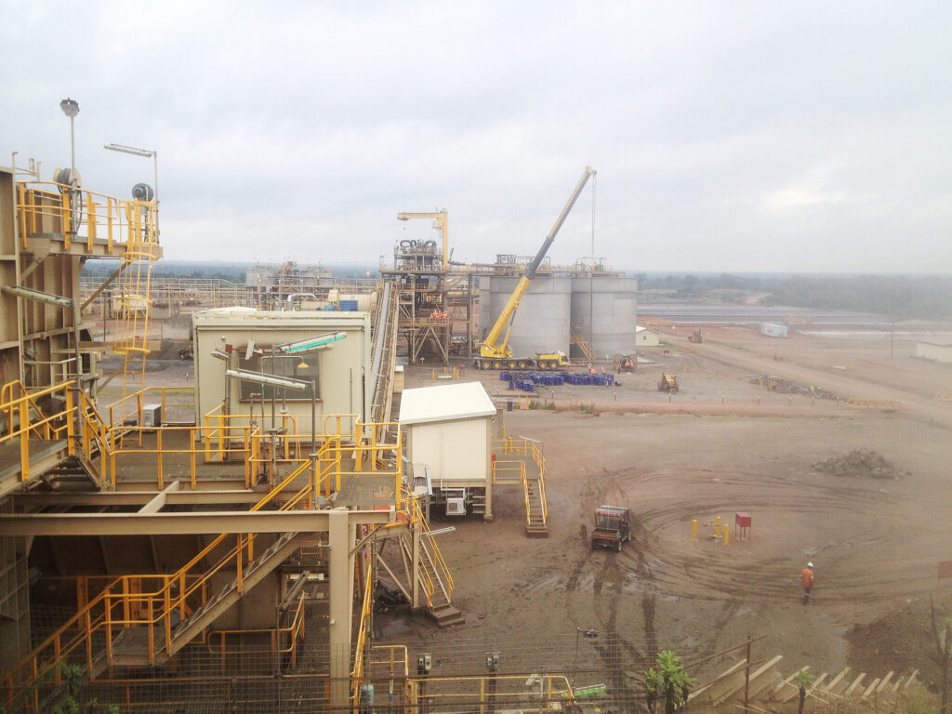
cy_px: 357
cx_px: 476
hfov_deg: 52.6
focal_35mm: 35
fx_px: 963
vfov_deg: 40.7
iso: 50
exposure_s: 1/294
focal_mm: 4.28
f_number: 2.4
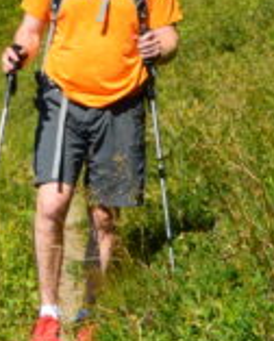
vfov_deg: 11.7
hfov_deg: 7.9
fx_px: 1669
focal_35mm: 165
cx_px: -578
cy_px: 118
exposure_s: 1/500
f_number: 11
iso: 400
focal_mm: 18
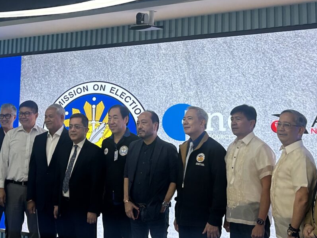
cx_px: 134
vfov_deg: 21.6
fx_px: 613
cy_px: 41
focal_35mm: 67
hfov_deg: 28.9
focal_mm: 5.7
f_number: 1.5
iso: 64
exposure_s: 1/120
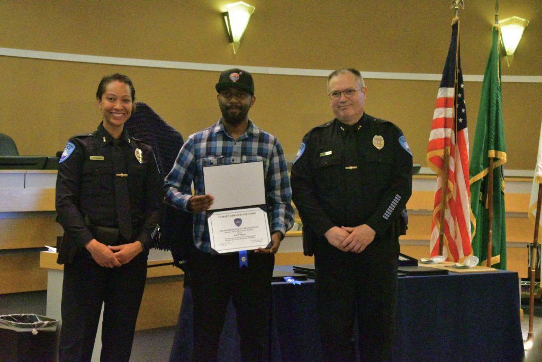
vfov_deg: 15.7
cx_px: 271
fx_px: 1310
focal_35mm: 87
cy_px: 181
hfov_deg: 23.4
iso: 45600
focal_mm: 58
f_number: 6.3
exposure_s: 1/400
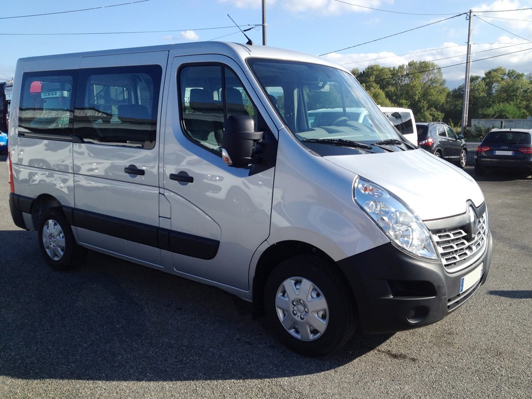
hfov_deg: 52.6
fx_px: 538
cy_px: 200
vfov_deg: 40.7
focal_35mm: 35
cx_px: 266
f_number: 2.4
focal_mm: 4.28
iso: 50
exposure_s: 1/1022
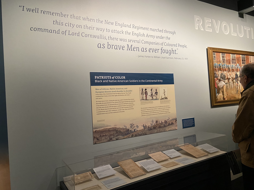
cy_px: 95
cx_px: 127
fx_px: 191
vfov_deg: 53.1
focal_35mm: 26
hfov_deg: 67.3
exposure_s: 1/60
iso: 320
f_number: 1.8
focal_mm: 4.25
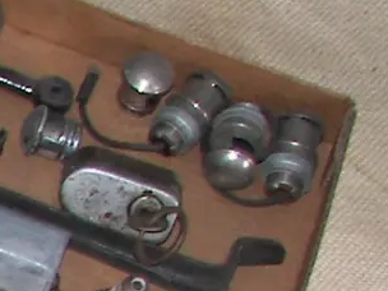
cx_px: -712
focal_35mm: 227
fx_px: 2544
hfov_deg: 7.7
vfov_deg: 6.3
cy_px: 600
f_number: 2.8
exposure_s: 1/30
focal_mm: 6
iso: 100
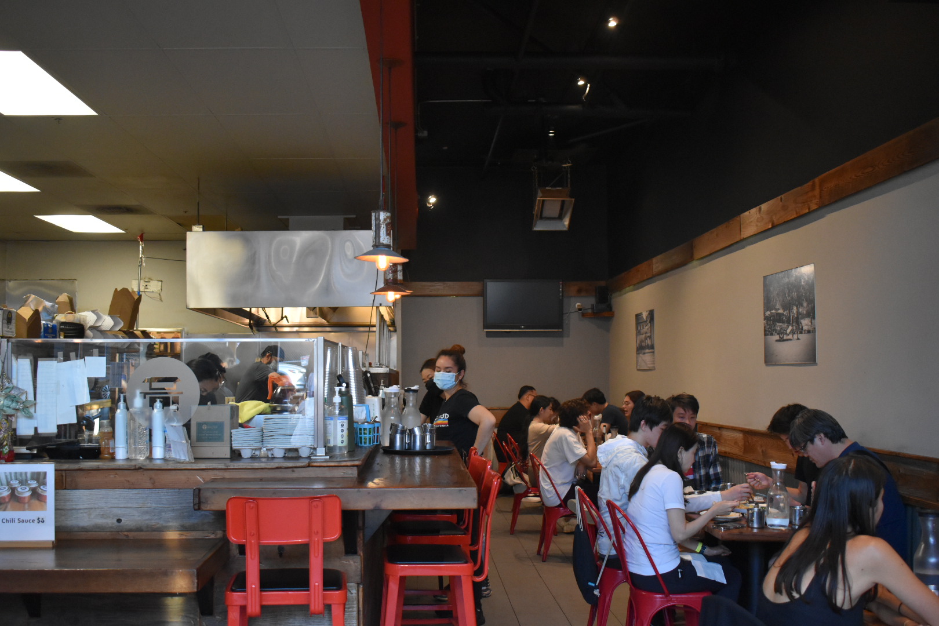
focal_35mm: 38
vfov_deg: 35.5
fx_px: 978
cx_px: 470
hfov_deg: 51.3
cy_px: 313
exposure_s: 1/125
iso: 2800
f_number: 4
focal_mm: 25
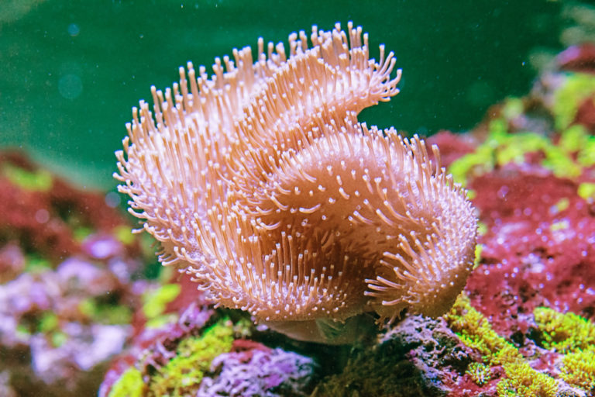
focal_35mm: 90
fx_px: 1487
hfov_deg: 22.6
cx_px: 298
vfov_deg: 15.2
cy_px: 198
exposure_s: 1/160
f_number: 7.1
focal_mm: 60
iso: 3600
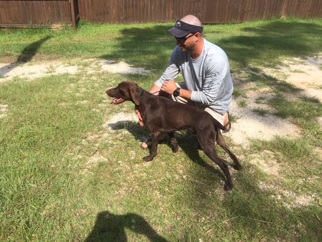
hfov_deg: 61.7
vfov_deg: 48.2
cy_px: 121
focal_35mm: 29
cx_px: 161
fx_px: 270
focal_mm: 4.15
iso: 25
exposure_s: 1/1479
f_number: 2.2
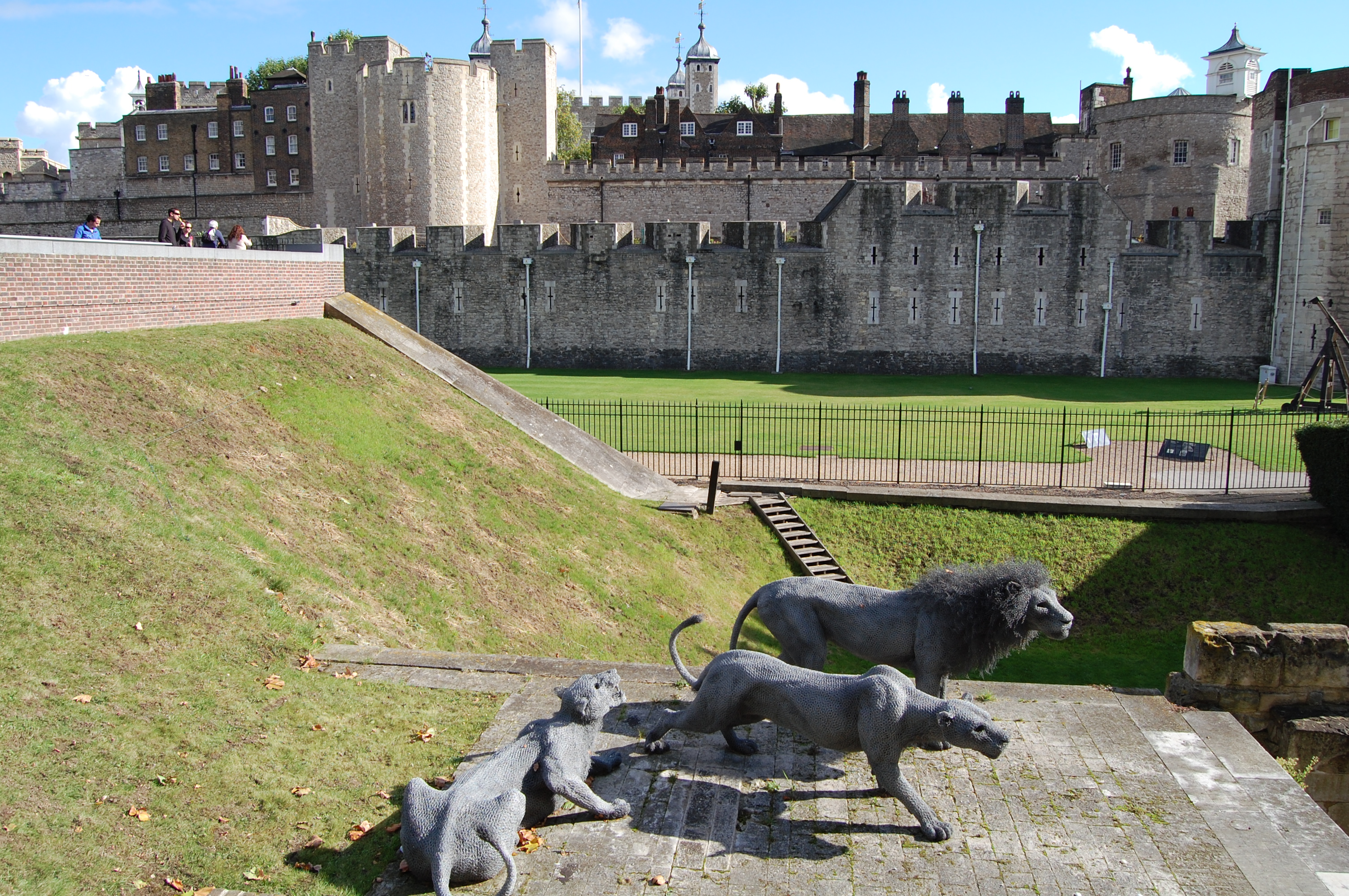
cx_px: 674
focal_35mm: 27
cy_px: 448
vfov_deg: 47.8
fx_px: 1011
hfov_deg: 67.4
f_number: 8
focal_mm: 18
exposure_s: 1/250
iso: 200
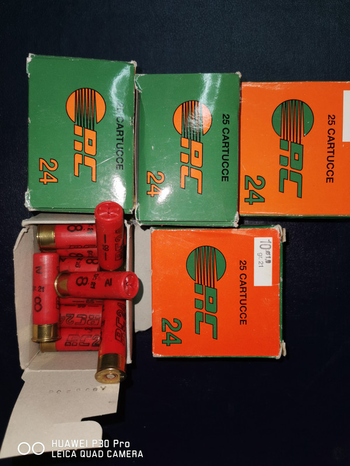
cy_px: 233
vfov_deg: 65.3
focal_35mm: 27
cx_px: 175
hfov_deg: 51.4
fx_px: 364
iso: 64
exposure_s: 1/100
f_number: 1.6
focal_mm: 5.56
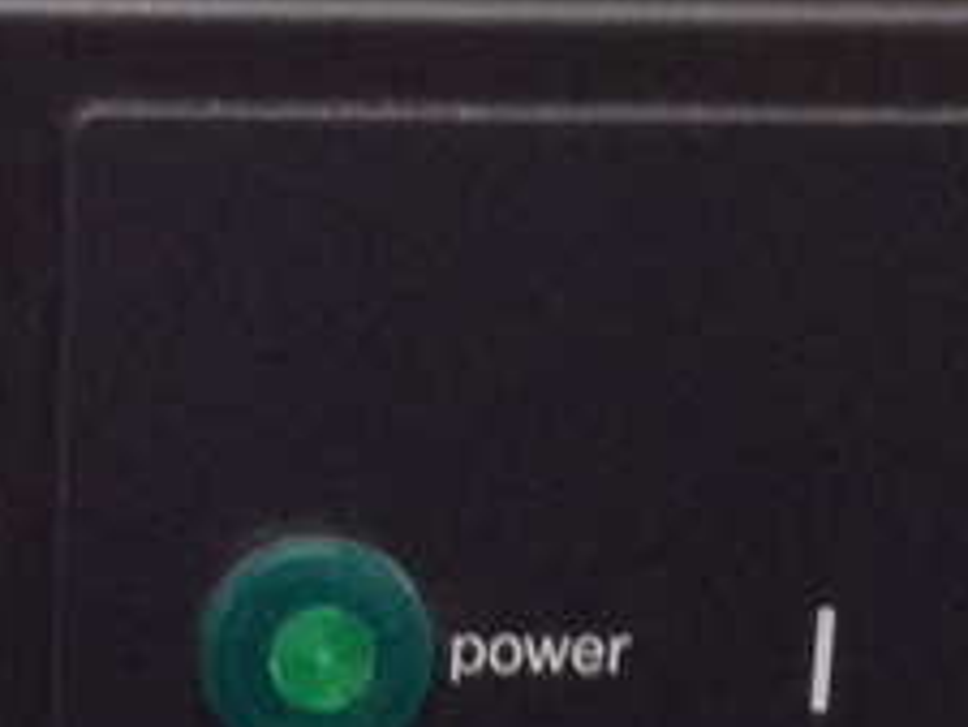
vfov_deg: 5.7
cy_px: 1385
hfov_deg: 7.7
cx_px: -159
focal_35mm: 254
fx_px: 7107
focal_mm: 4.28
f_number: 2.4
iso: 160
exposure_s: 1/20
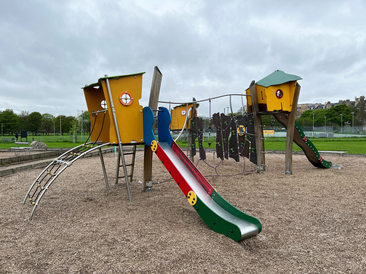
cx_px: 183
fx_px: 275
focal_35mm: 26
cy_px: 137
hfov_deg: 67.3
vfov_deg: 53.1
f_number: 1.5
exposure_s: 1/1698
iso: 50
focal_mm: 5.7
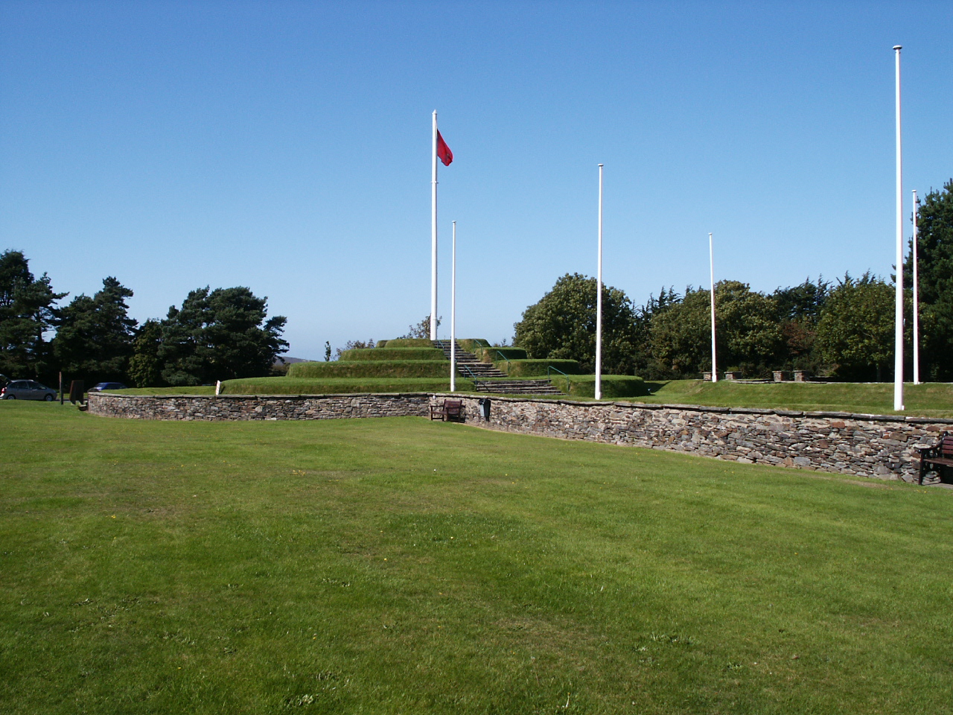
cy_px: 358
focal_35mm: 35
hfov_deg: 52.6
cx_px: 476
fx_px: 964
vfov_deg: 40.7
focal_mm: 7.18
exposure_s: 1/250
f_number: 6.7
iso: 64
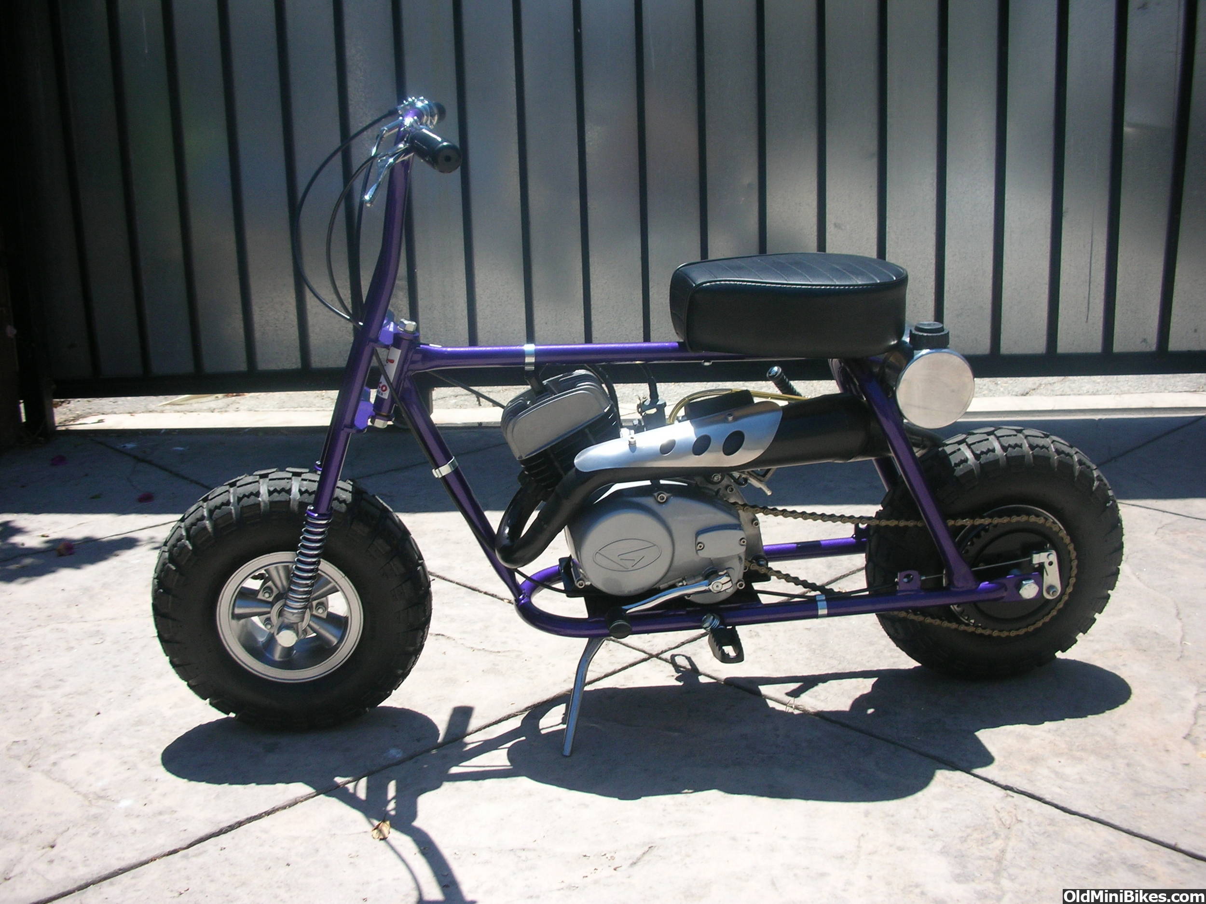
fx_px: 1219
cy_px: 452
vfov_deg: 40.7
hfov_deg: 52.6
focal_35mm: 35
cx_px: 603
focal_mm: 5.8
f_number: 8.5
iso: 50
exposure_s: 1/64.6
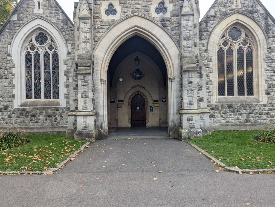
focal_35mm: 24
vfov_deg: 56.9
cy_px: 104
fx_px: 191
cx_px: 138
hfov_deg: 71.5
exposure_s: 1/134
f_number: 1.85
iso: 31
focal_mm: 6.81
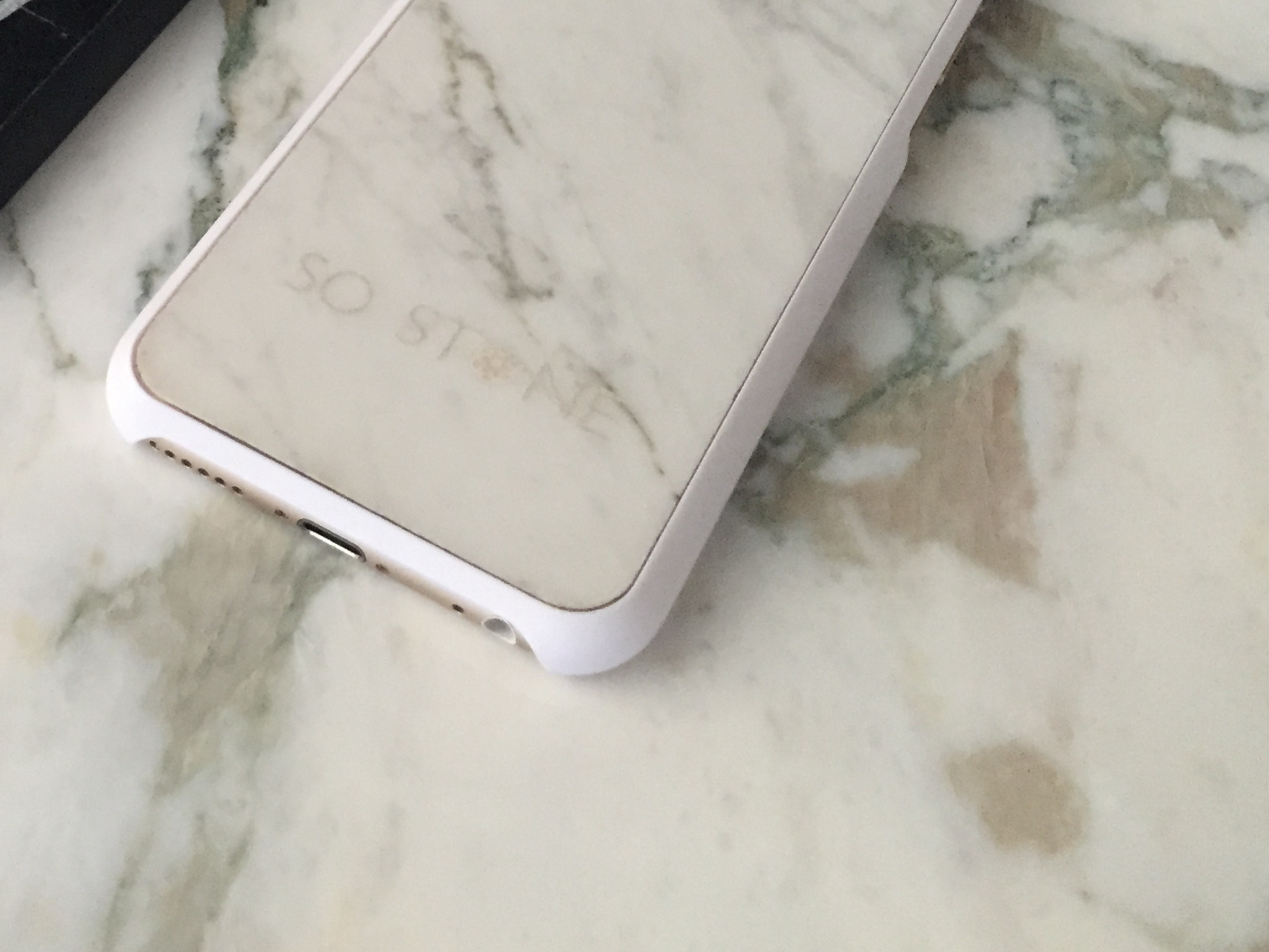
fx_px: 1760
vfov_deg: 29.5
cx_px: 299
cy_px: 178
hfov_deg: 38.5
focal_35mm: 48
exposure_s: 1/20
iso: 250
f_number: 2.2
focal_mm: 4.15
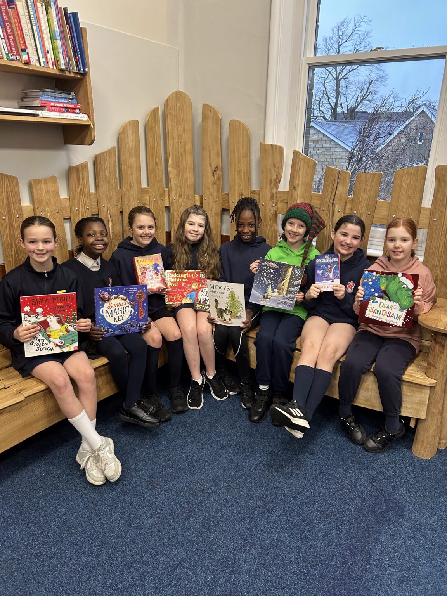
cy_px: 298
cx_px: 224
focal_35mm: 26
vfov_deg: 67.3
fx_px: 448
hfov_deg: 53.1
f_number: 1.5
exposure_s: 1/50
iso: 160
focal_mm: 5.7
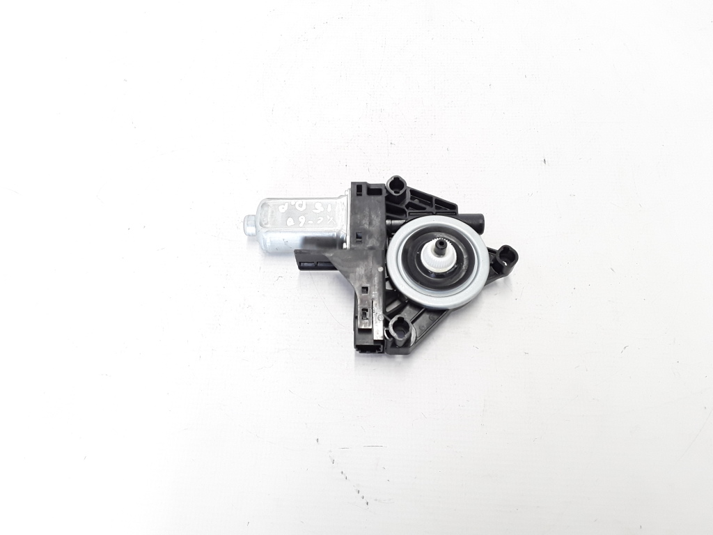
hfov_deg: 65.3
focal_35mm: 27
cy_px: 268
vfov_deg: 51.4
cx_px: 356
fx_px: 556
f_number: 1.9
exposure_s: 1/33
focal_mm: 2.91
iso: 80
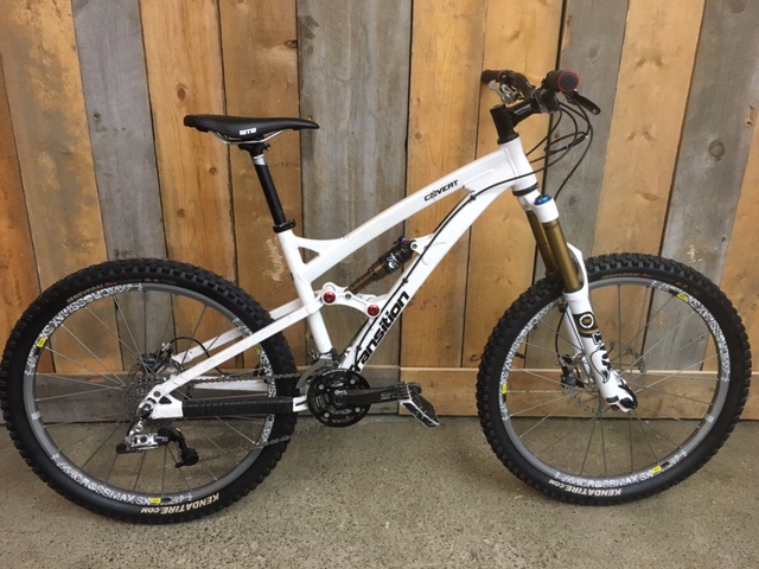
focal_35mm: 29
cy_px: 284
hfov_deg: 61.7
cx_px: 380
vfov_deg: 48.2
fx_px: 636
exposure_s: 1/30
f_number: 2.2
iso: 160
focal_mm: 4.15
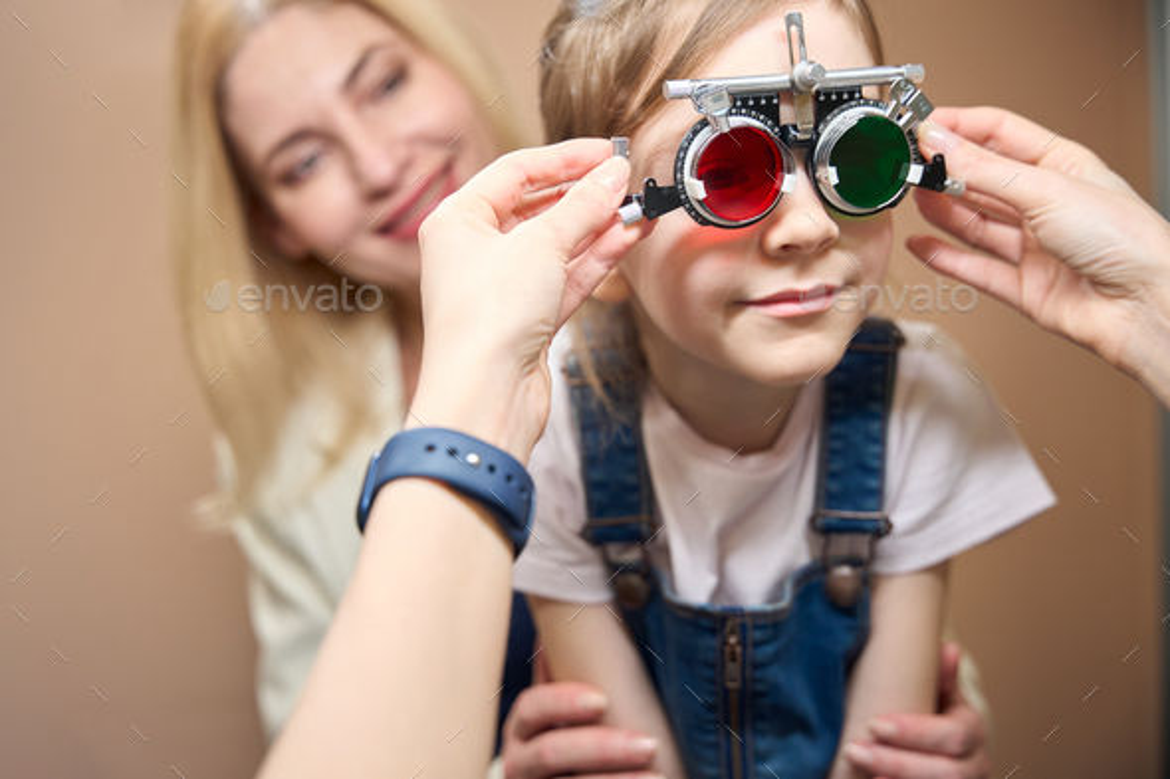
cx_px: 585
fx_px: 1475
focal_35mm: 45
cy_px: 390
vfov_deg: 29.6
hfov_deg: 43.3
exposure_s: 1/250
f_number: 2.8
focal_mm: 45.4
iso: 800
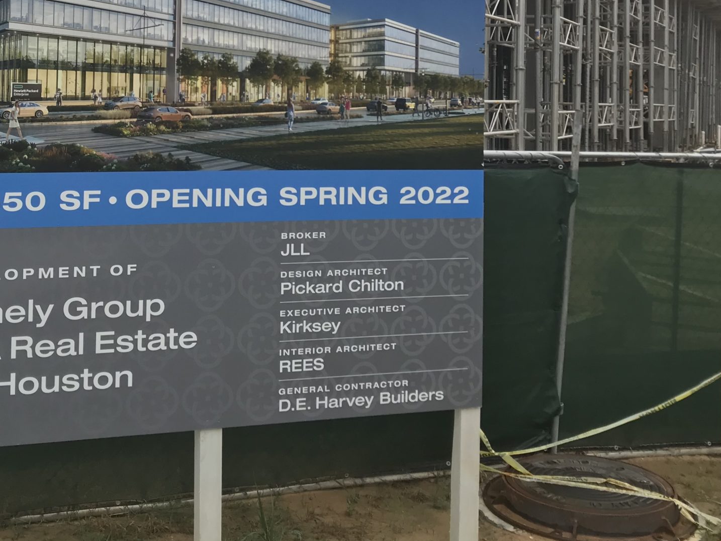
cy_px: 80
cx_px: 274
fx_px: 1041
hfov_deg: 38.0
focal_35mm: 50
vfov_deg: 28.2
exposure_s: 1/825
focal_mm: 3.99
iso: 20
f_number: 1.8
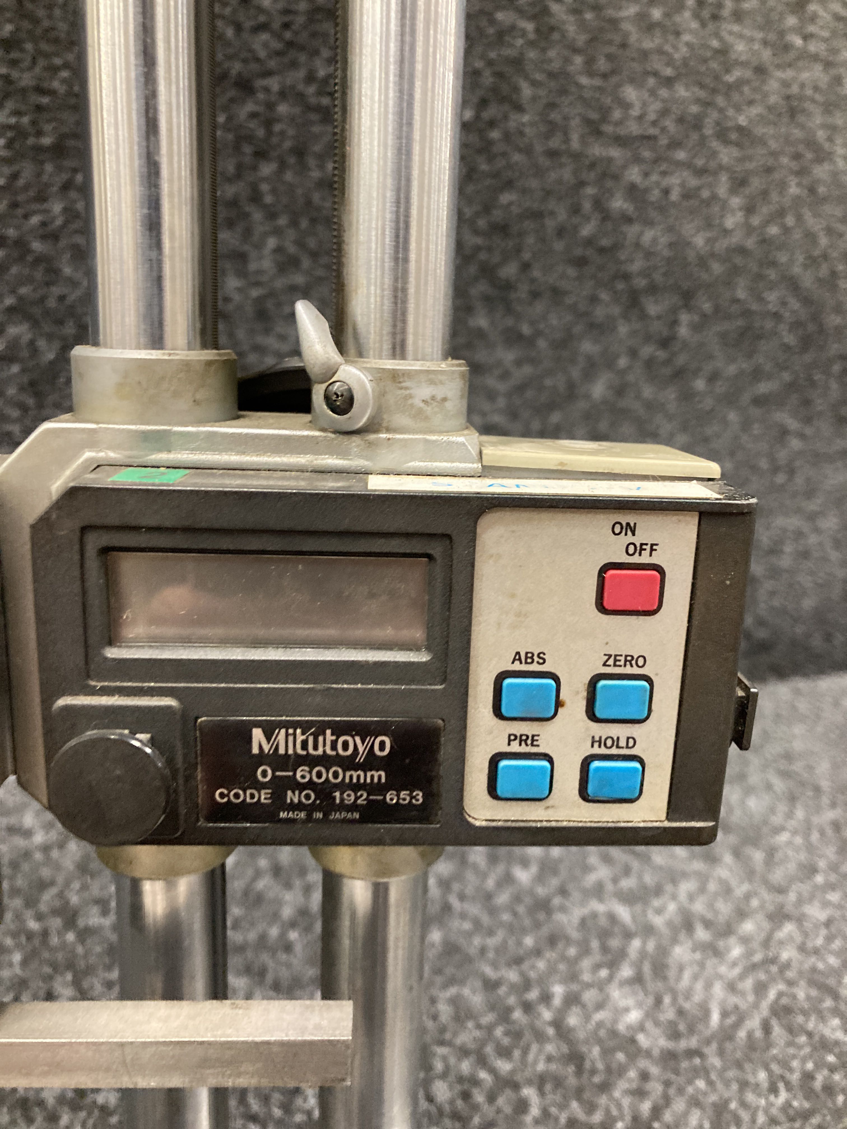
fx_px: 913
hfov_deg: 49.7
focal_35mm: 28
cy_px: 564
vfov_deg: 63.4
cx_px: 424
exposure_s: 1/53
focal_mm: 3.99
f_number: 1.8
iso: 320
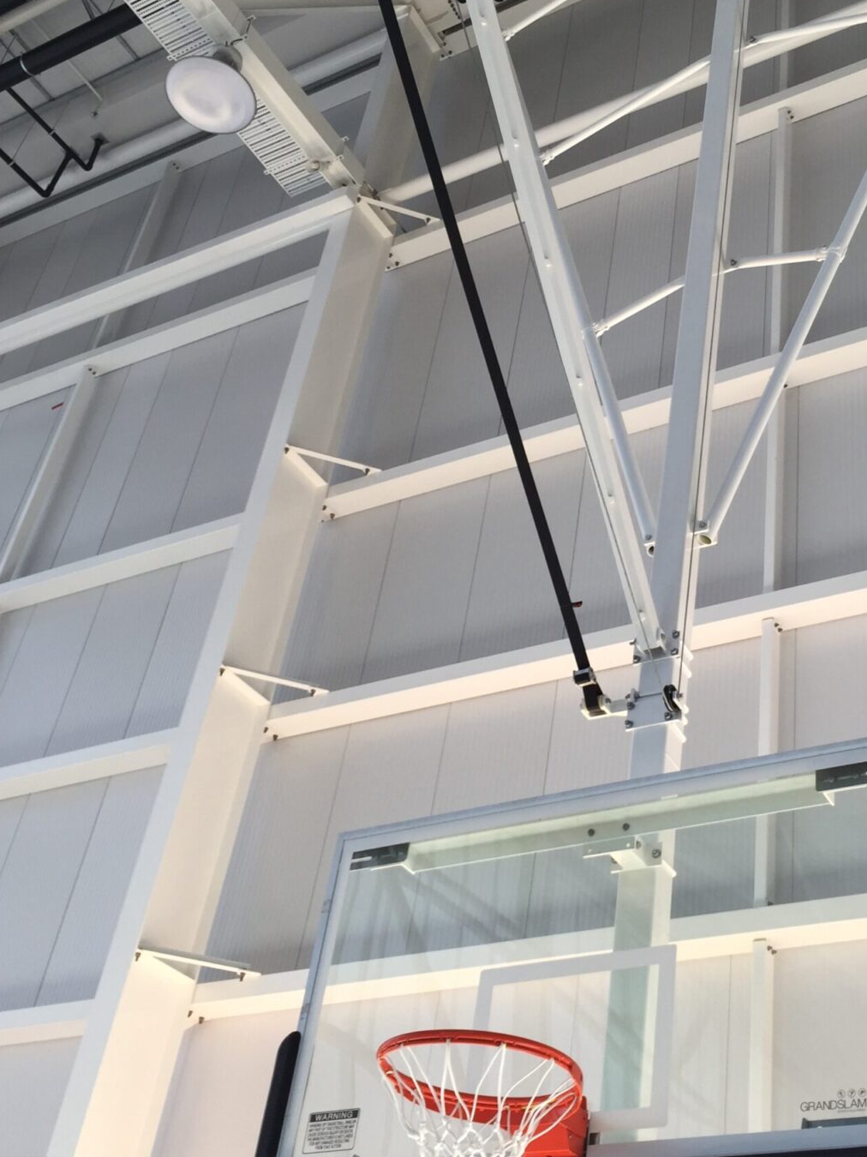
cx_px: 610
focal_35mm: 44
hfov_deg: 32.5
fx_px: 1470
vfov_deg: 42.9
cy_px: 513
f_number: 2.2
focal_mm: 4.15
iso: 32
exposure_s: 1/157
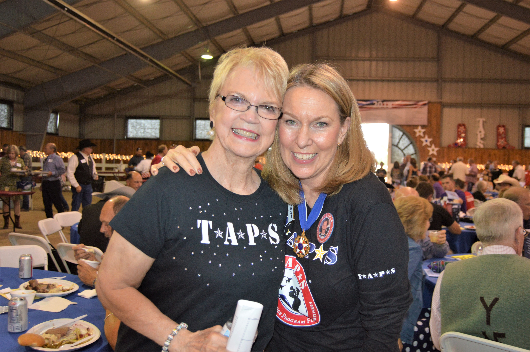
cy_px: 176
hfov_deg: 57.3
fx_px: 485
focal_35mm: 33
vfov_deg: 39.9
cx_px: 265
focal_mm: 22
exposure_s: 1/60
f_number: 3.5
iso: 800
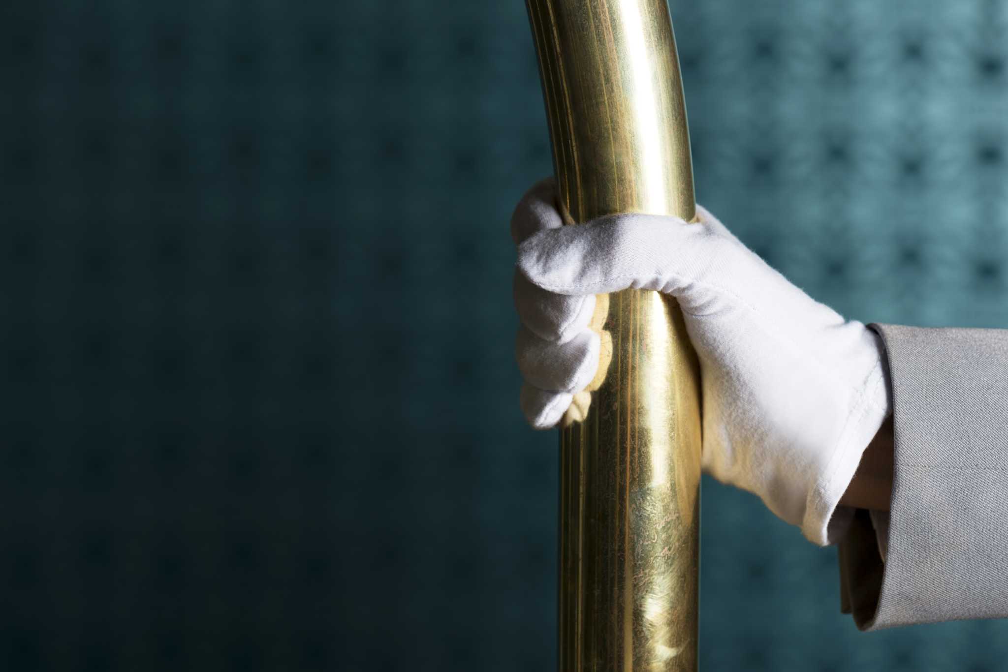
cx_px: 504
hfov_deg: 19.5
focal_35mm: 105
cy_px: 336
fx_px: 2940
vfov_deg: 13.0
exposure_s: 1/100
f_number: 7.1
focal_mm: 105
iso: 100
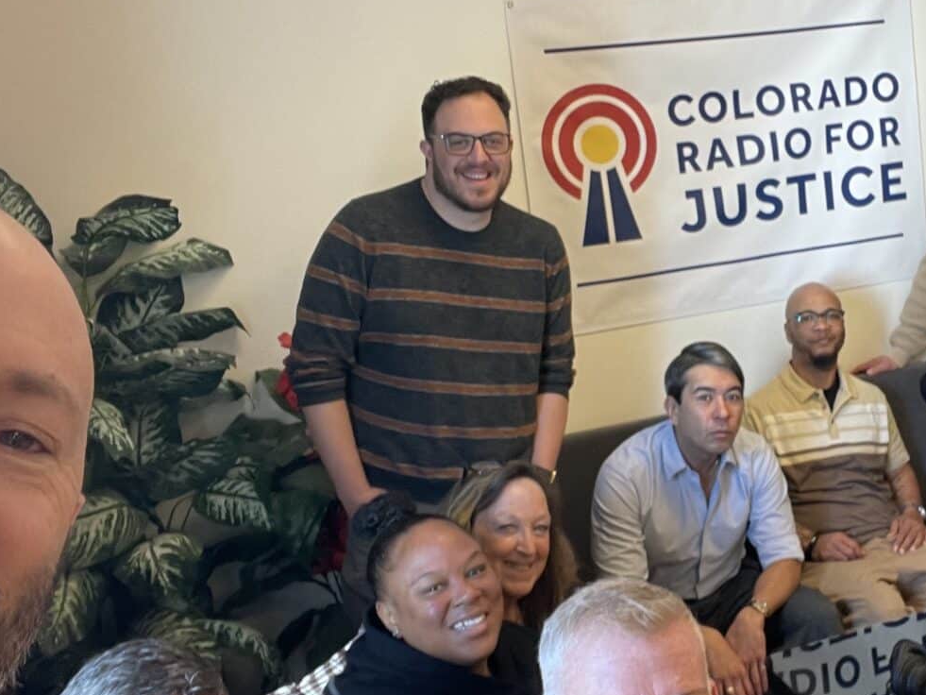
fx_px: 1284
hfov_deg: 37.9
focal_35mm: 48
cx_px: 766
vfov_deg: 30.3
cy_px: 324
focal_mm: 2.71
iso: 100
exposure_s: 1/60
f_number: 2.2
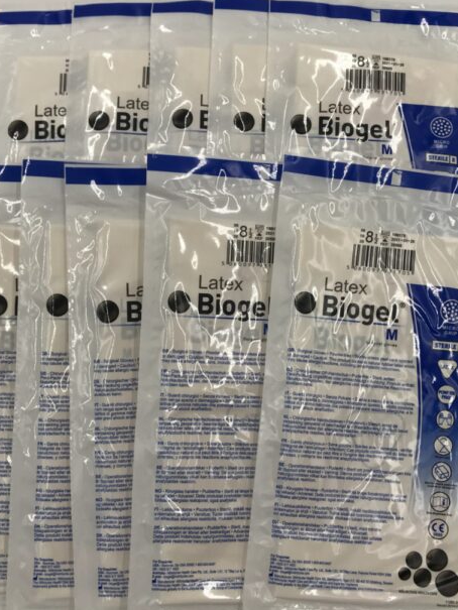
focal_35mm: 37
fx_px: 652
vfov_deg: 50.1
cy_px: 299
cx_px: 227
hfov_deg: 38.7
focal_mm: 3.99
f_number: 1.8
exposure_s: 1/170
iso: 20
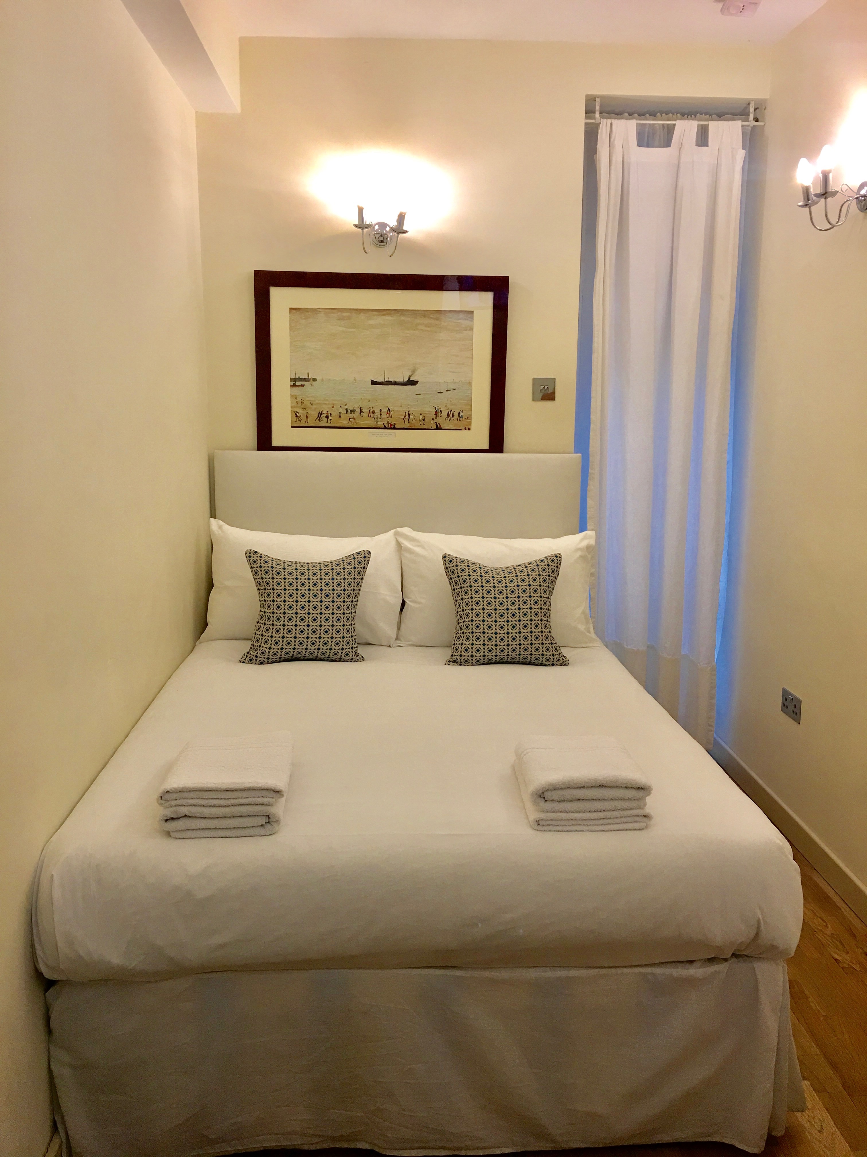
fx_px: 968
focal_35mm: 29
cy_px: 578
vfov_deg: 61.7
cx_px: 434
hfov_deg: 48.2
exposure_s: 1/33
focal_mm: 4.15
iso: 32
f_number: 2.2
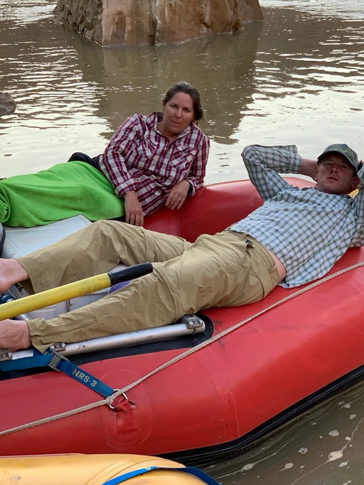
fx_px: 1093
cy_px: 130
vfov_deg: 24.8
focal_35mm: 78
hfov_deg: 18.9
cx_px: 203
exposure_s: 1/122
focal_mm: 6
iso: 64
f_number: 2.4
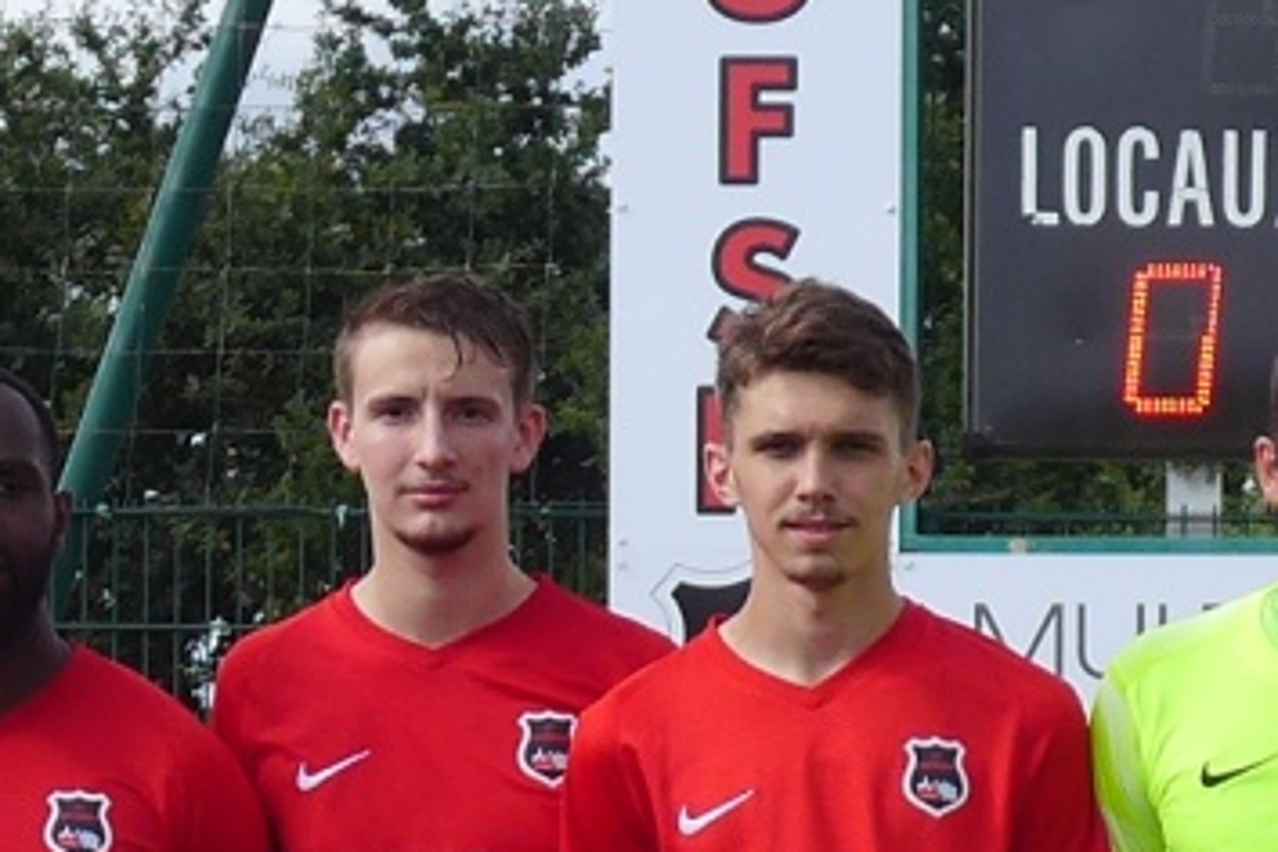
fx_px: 8377
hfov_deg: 8.7
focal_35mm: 236
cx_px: 1038
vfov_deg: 5.8
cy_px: 971
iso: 80
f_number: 2.8
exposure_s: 1/1600
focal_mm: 8.4
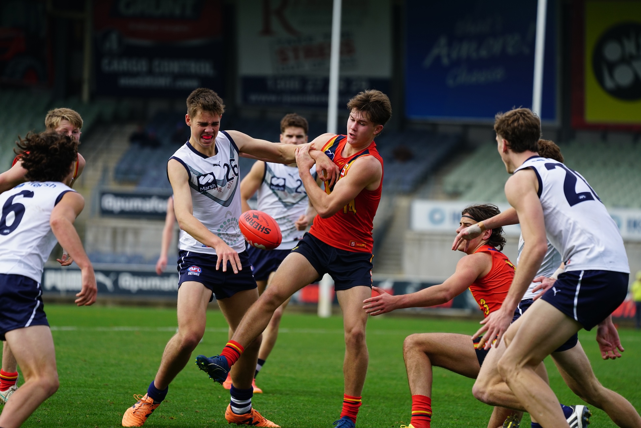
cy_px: 214
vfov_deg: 4.8
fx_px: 5075
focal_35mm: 285
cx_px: 320
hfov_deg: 7.2
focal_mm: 285
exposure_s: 1/1250
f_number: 5.6
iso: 500
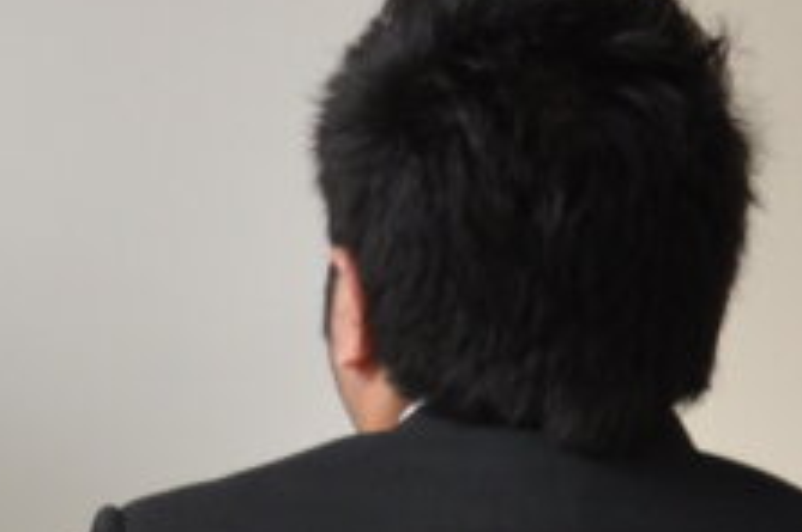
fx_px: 7830
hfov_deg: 5.6
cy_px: 748
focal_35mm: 352
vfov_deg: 3.9
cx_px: -1270
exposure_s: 1/60
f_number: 5.6
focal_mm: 34
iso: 400
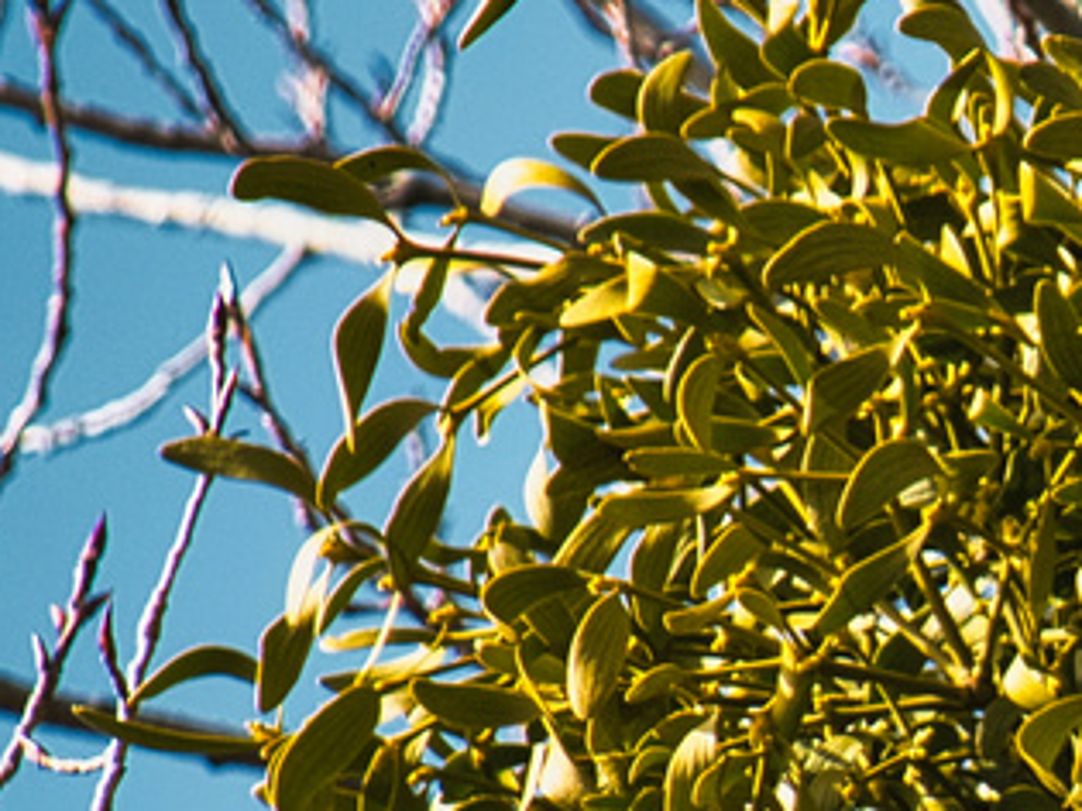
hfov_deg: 0.9
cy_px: 914
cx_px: 1656
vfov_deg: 0.7
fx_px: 70333
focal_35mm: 2251
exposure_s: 1/640
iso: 200
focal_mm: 246
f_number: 5.3
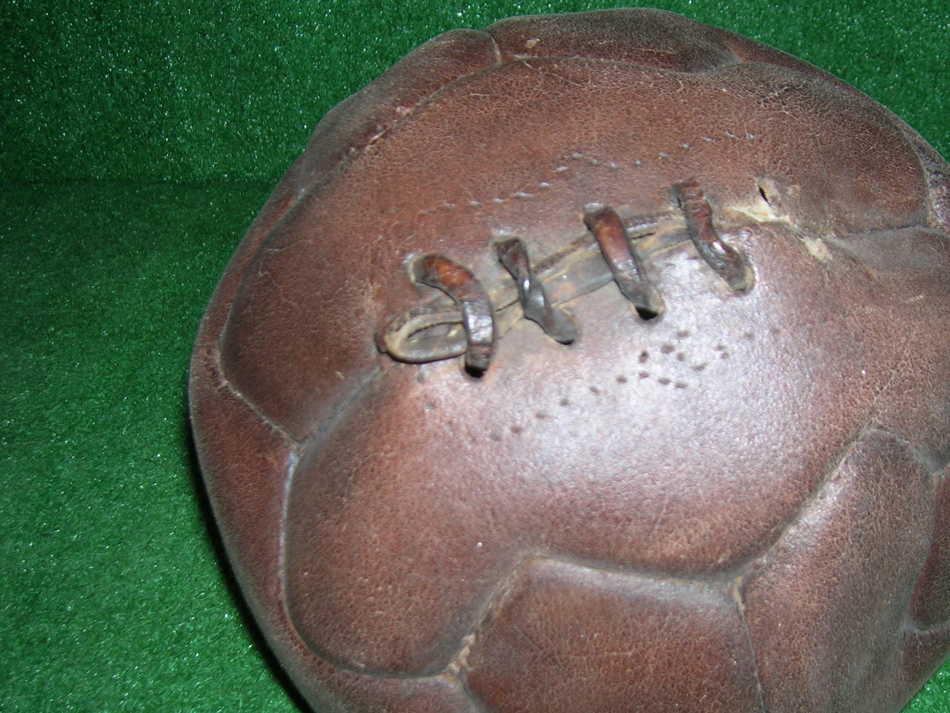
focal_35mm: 46
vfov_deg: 31.5
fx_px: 1262
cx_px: 603
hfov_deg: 40.9
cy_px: 388
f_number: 2.9
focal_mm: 5.7
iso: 50
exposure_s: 1/60.1
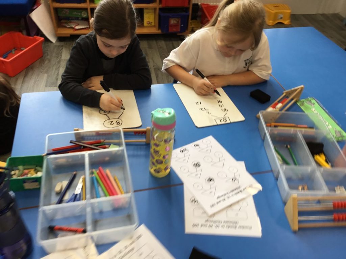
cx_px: 173
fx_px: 310
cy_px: 130
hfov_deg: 58.4
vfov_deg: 45.4
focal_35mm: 31
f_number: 2.4
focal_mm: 3.3
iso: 32
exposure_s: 1/50
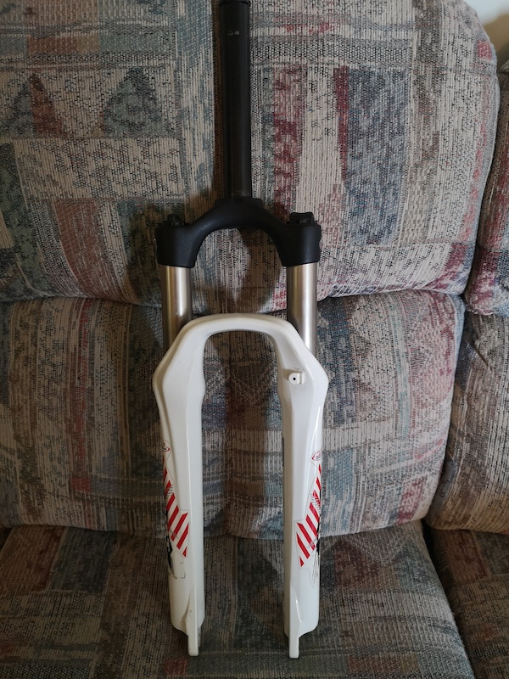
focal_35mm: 27
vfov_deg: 65.3
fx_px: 529
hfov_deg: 51.4
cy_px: 340
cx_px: 254
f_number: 1.8
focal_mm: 3.95
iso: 640
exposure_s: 1/20
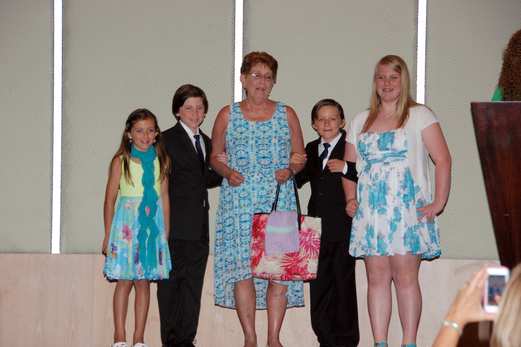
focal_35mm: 152
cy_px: 174
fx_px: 2193
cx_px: 250
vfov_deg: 9.1
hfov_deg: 13.5
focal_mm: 95
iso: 640
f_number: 6.3
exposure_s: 1/60
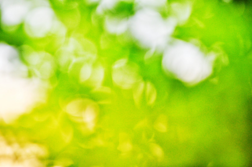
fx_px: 1101
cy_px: 84
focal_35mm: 158
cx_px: 126
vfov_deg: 8.7
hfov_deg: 13.1
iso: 800
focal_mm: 105
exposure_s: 1/2000
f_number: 5.6
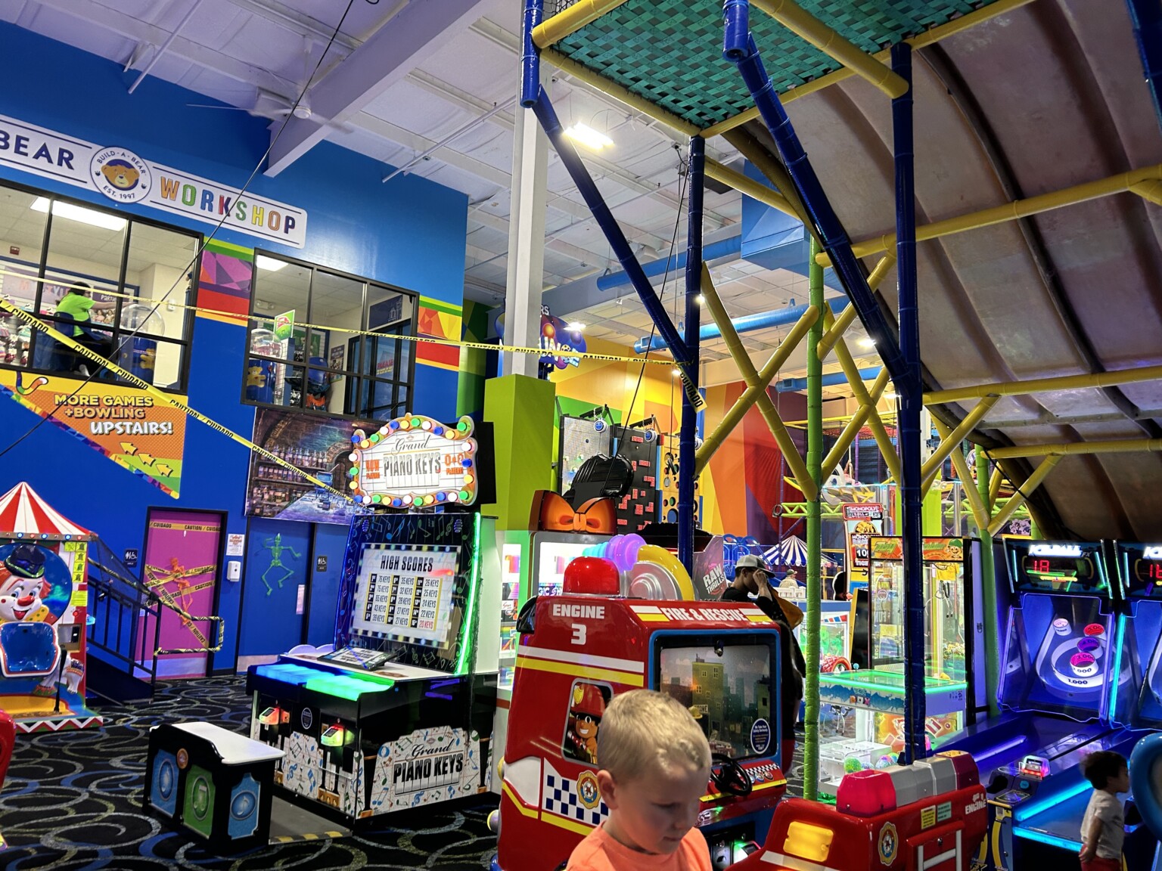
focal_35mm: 26
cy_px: 436
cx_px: 581
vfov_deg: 53.1
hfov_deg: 67.3
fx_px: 873
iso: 125
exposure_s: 1/60
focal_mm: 5.7
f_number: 1.5
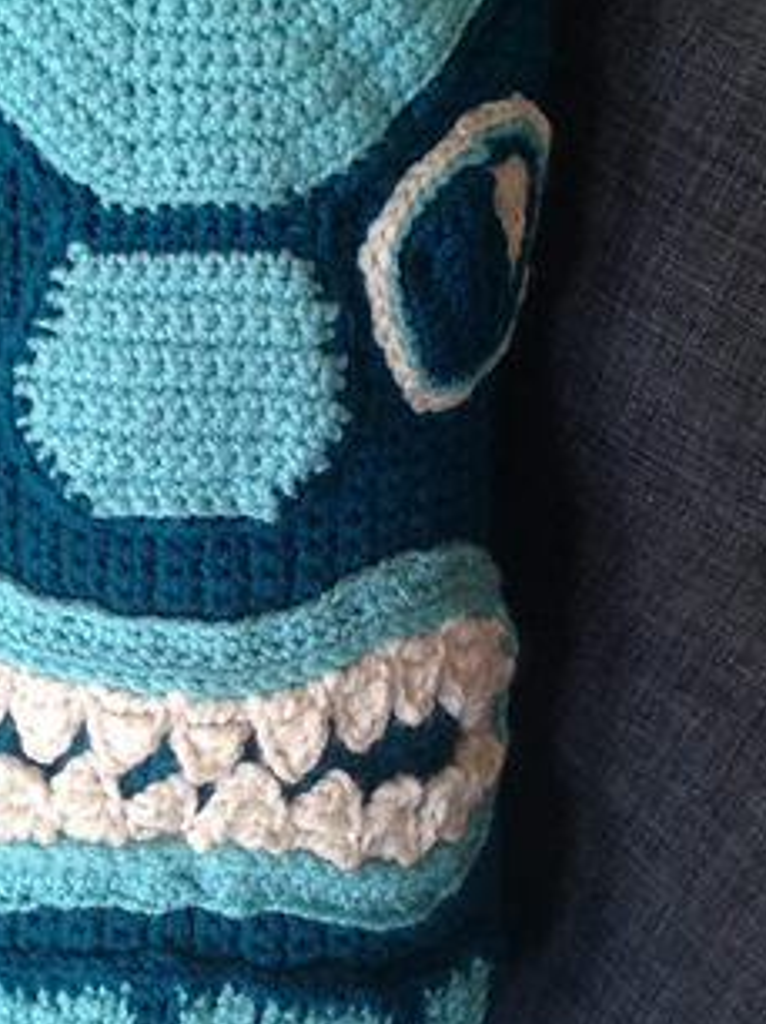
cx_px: 186
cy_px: 402
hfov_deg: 26.6
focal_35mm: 54
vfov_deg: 35.4
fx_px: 1595
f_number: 2.4
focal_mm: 4.12
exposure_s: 1/20
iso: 100
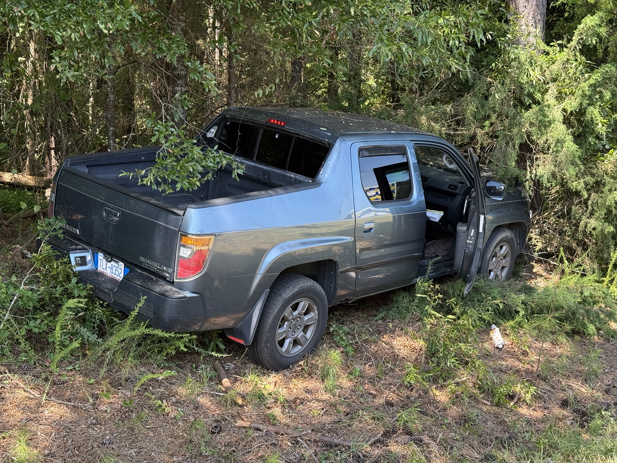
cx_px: 308
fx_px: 856
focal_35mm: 48
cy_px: 232
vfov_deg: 30.3
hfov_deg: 39.7
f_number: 1.78
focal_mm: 6.76
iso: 100
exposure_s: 1/302
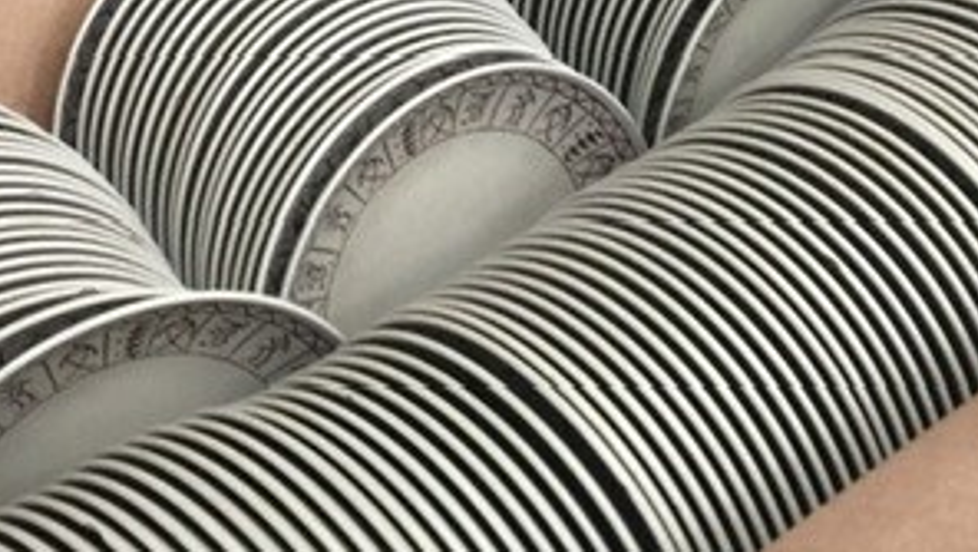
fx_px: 1894
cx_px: 499
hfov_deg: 28.9
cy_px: 198
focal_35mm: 73
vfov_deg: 16.5
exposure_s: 1/33
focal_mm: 3.3
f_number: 2.4
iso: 125
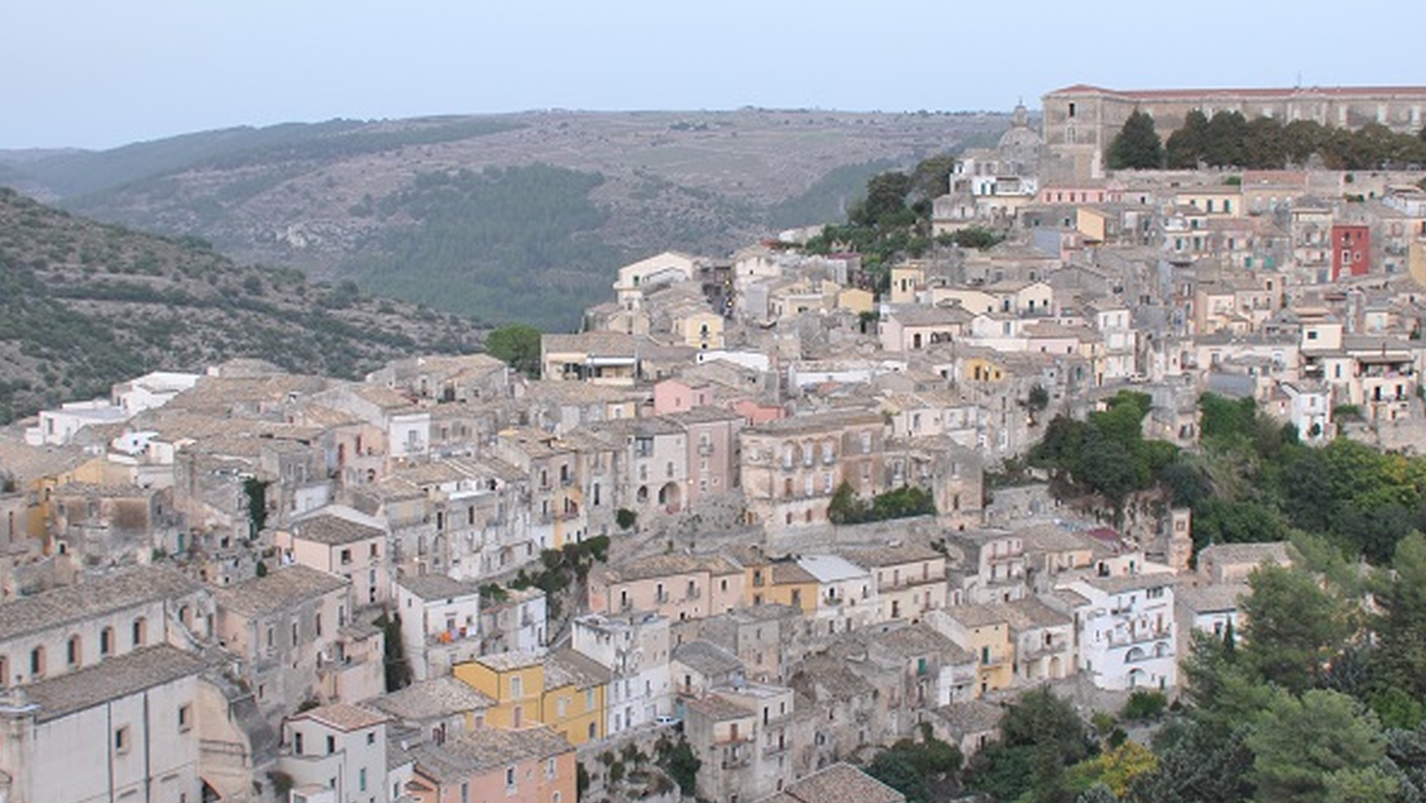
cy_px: 464
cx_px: 765
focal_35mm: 57
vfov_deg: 21.1
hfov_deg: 36.6
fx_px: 2152
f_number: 4.5
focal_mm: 21
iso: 200
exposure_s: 1/80
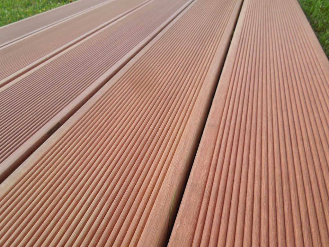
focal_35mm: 25
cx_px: 164
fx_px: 238
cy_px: 124
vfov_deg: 54.9
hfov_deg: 69.4
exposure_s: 1/800
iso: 100
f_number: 3.3
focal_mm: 4.5
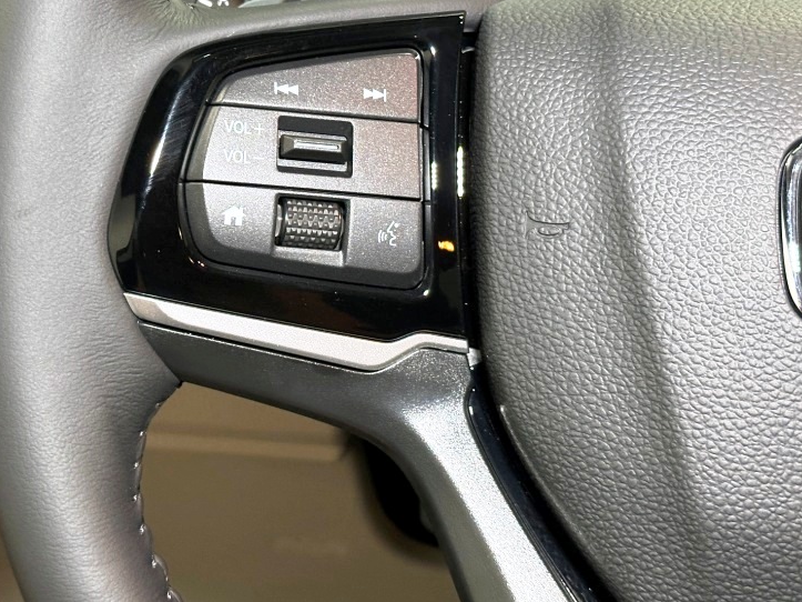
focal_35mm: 68
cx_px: 280
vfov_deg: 21.5
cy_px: 195
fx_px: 1575
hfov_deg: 28.4
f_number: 1.78
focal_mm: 6.86
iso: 500
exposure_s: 1/40
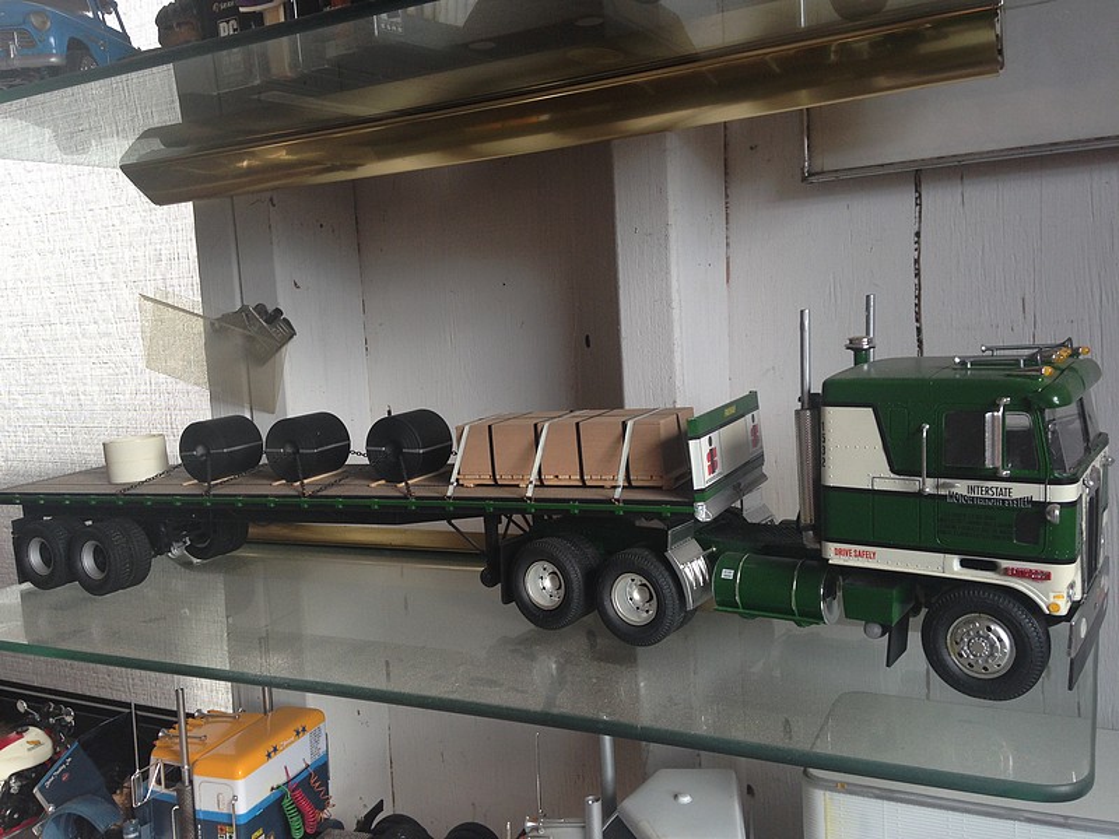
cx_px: 560
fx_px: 1067
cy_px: 420
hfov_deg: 55.4
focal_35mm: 33
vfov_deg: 42.9
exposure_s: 1/121
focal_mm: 4.12
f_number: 2.4
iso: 50
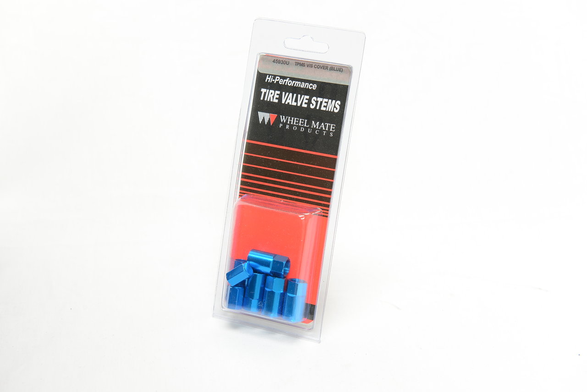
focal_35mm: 66
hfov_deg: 30.5
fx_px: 1076
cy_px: 196
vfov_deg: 20.6
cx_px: 294
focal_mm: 66
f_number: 8
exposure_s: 1/1.6
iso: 200
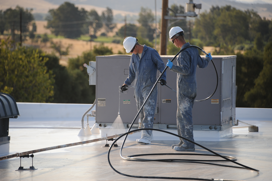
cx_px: 136
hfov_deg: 8.2
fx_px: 1888
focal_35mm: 250
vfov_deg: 5.5
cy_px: 90
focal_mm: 250
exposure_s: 1/1600
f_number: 5.6
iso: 640
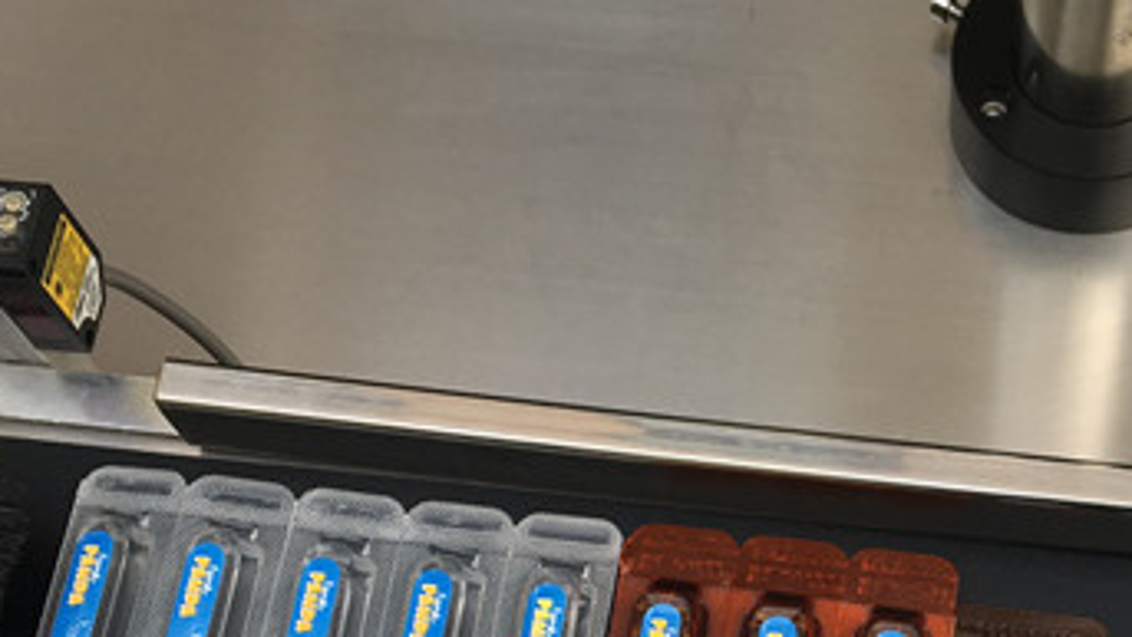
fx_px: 2071
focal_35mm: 69
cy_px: 739
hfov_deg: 30.0
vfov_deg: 16.8
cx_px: 871
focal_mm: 4.15
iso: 25
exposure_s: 1/400
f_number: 2.2
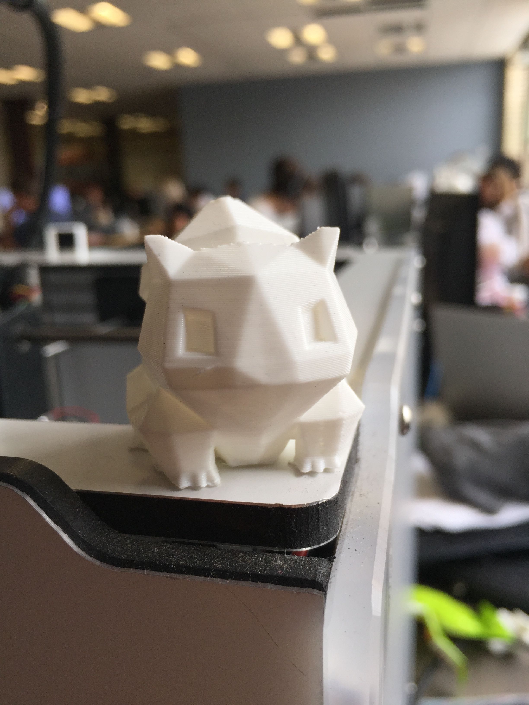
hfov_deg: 48.2
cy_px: 352
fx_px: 591
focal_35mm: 29
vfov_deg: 61.7
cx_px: 264
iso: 40
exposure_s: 1/100
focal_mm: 4.15
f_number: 2.2
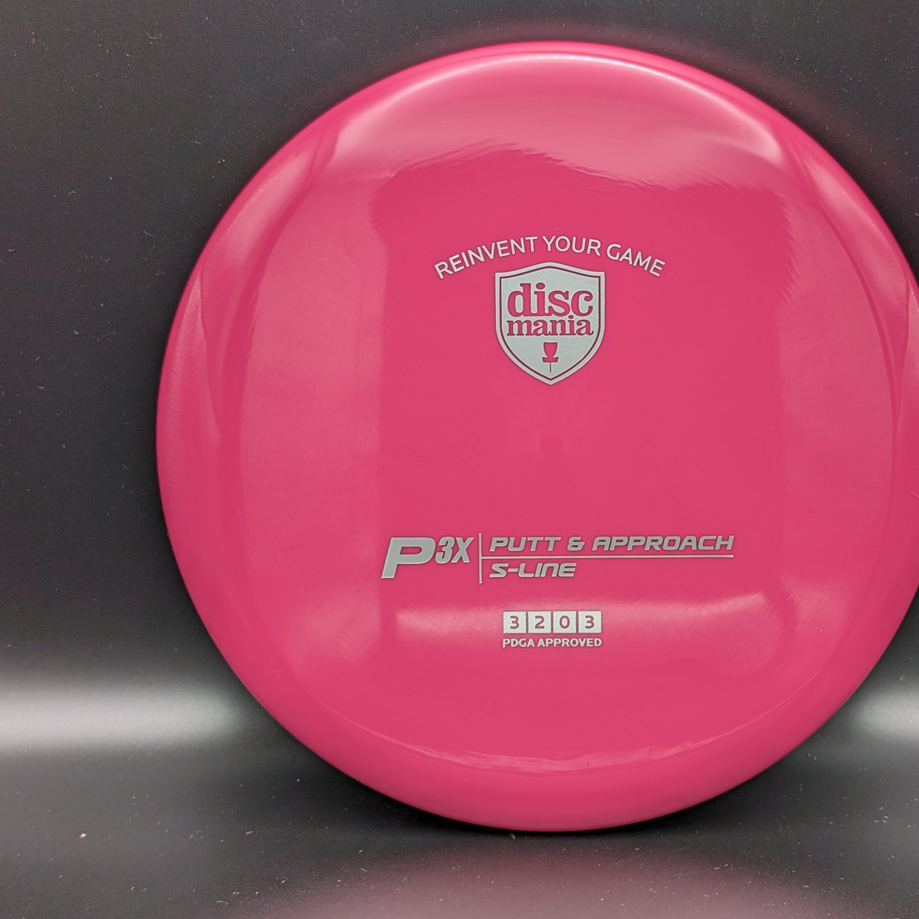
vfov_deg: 29.6
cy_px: 460
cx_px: 555
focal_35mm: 58
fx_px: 1742
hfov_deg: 29.5
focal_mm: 6.9
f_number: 1.68
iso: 21
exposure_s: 1/41.1
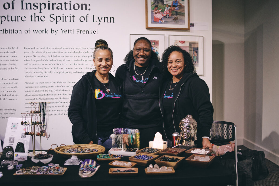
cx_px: 140
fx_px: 271
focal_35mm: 35
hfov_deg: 54.4
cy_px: 93
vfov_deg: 37.9
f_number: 3.2
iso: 2000
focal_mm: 35
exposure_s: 1/200
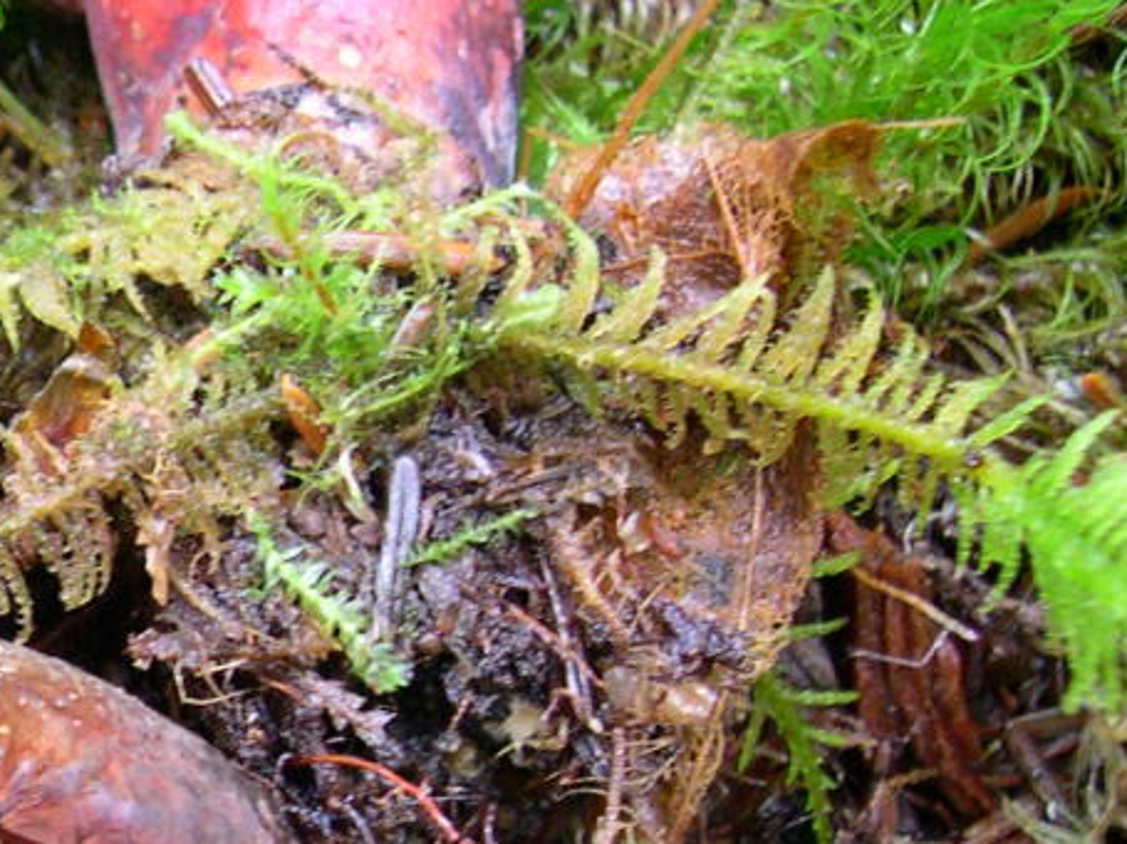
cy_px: 730
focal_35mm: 107
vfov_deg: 13.7
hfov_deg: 17.2
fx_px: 3483
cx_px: -354
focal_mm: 8
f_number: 2.8
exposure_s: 1/4.4
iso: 317
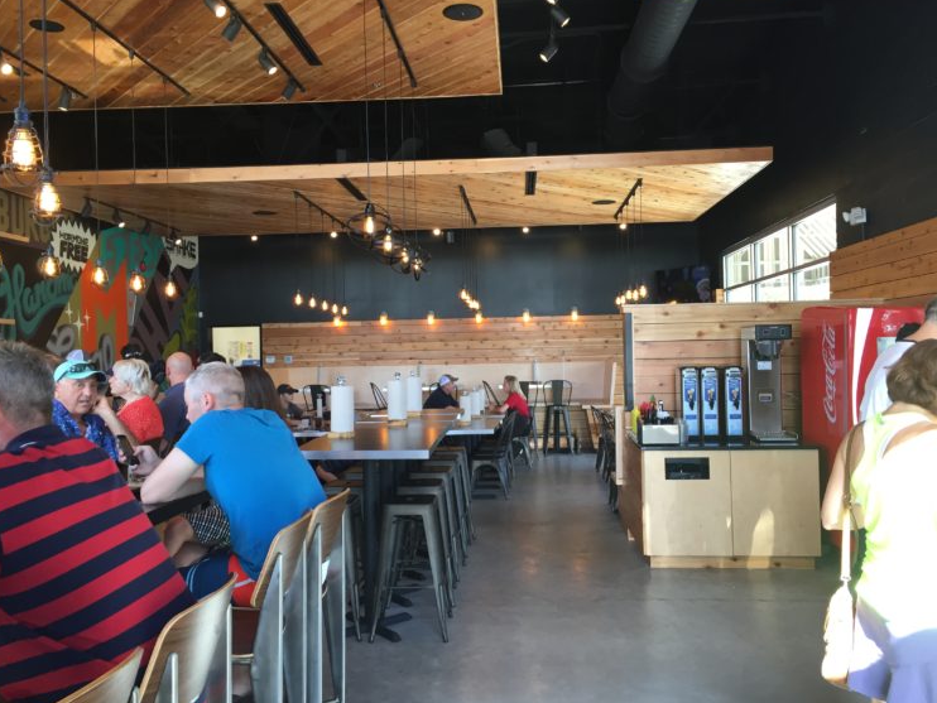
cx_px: 472
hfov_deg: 59.9
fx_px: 812
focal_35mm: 30
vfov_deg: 46.8
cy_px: 350
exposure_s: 1/30
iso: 32
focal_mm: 4.15
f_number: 2.2
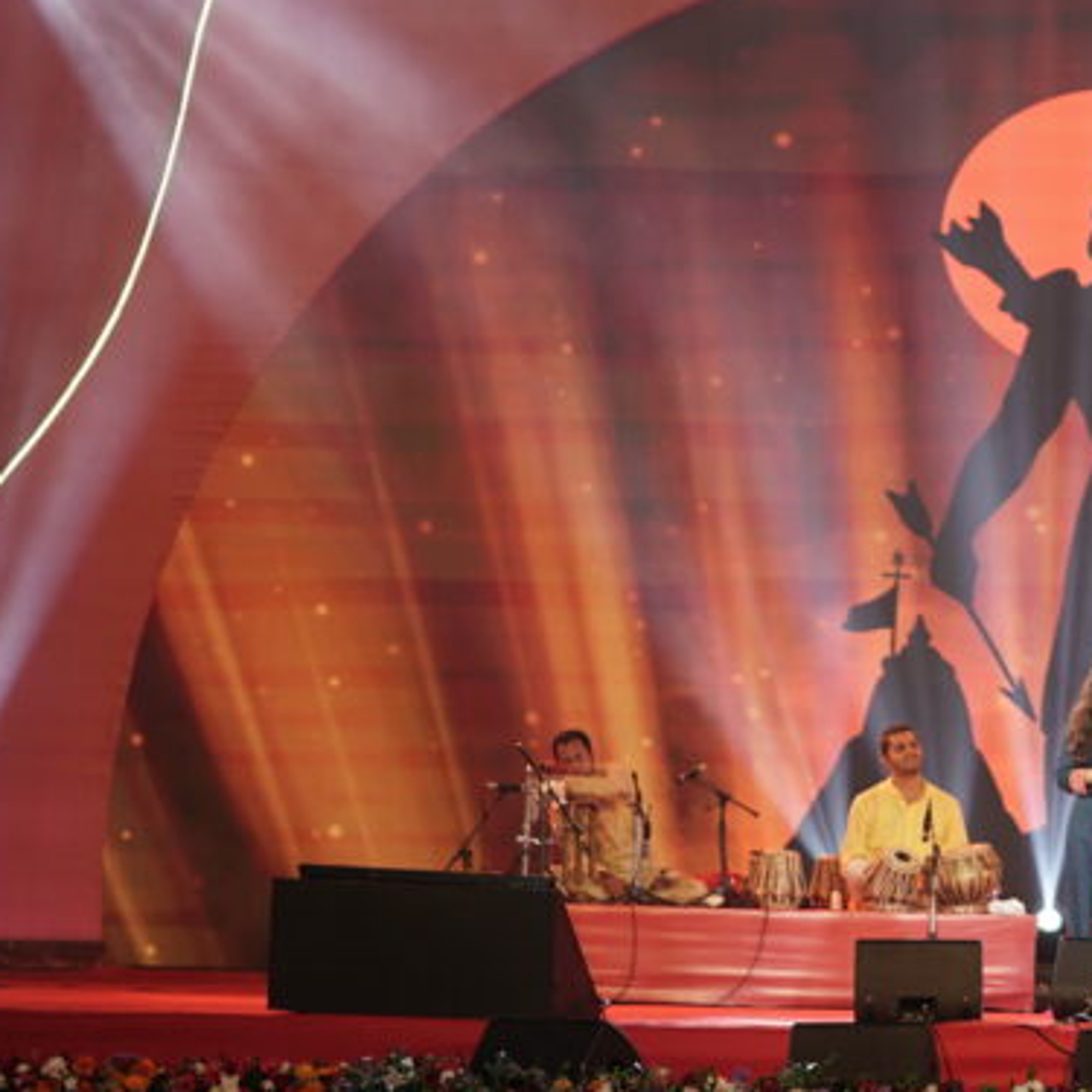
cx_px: 1220
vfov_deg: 5.9
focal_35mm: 295
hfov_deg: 5.9
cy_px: 258
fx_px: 10529
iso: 200
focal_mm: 85
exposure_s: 1/125
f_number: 2
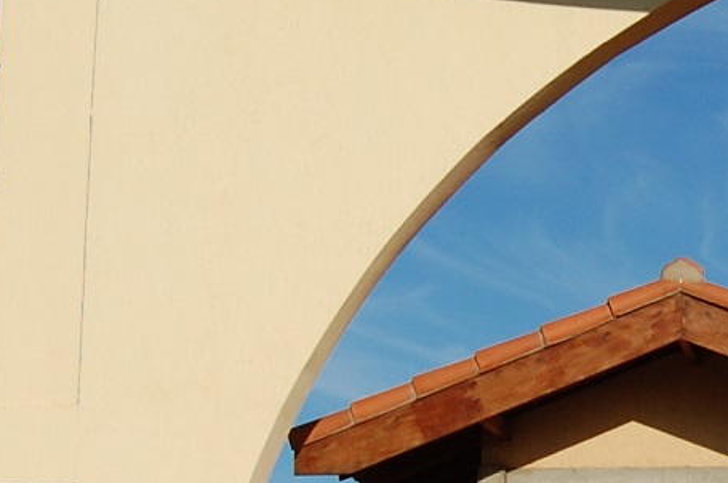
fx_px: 2666
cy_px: 386
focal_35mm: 132
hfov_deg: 15.1
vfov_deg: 10.3
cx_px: 851
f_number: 10
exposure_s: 1/400
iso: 200
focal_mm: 20
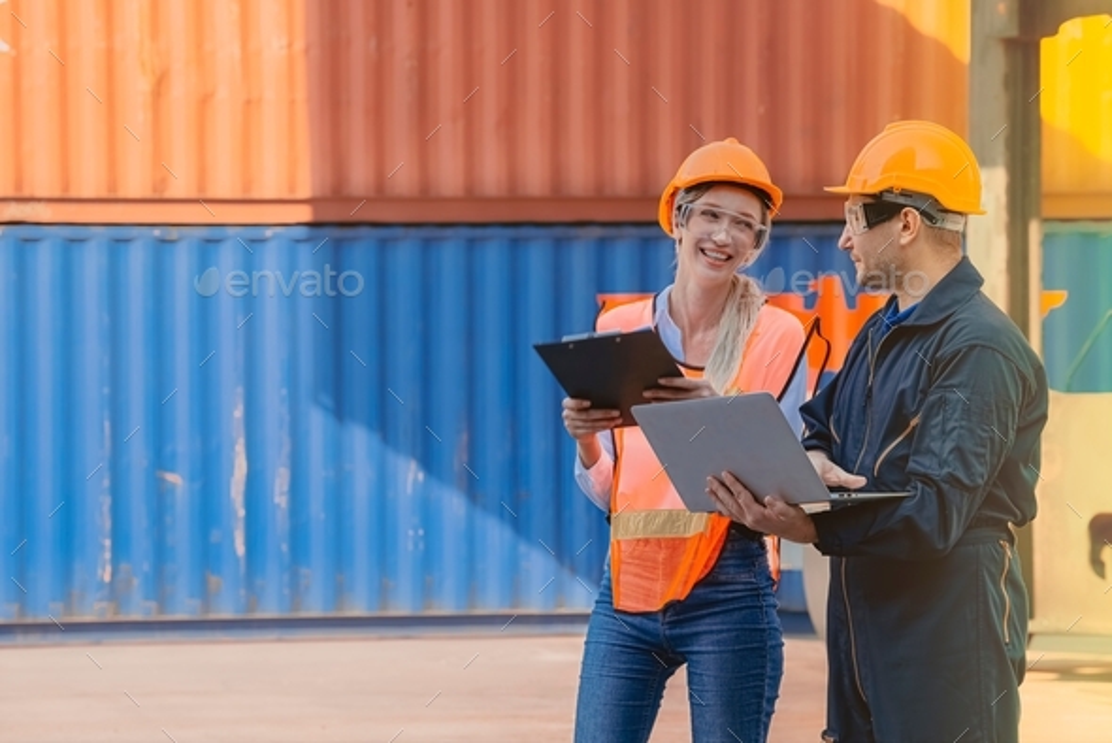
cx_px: 556
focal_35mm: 135
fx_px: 4172
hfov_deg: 15.2
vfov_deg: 10.2
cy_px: 372
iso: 100
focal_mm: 135
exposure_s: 1/100
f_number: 8
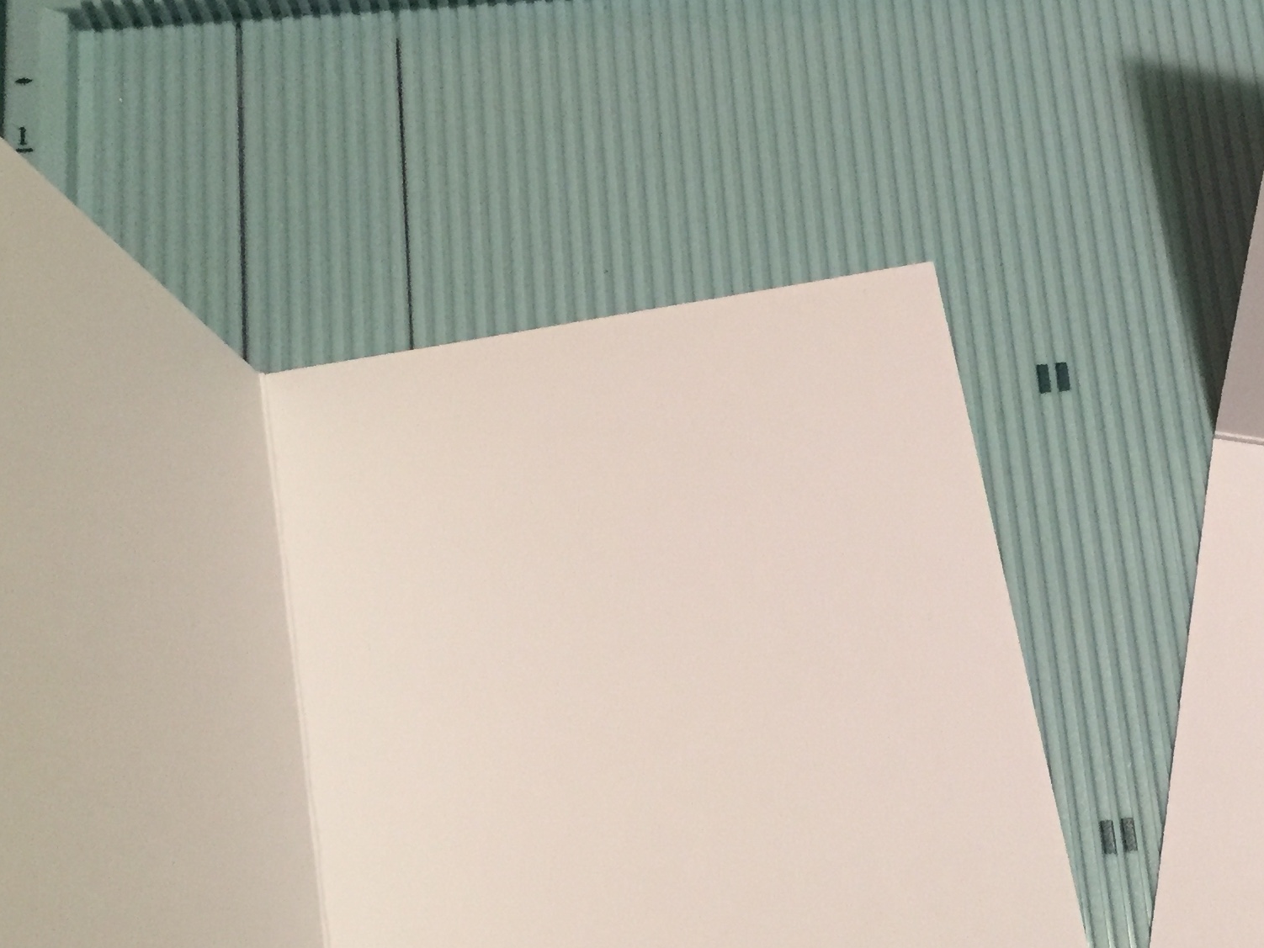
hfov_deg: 29.7
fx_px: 2301
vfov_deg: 23.3
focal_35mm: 63
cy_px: 505
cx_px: 1076
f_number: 2.2
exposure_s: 1/30
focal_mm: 4.15
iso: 200
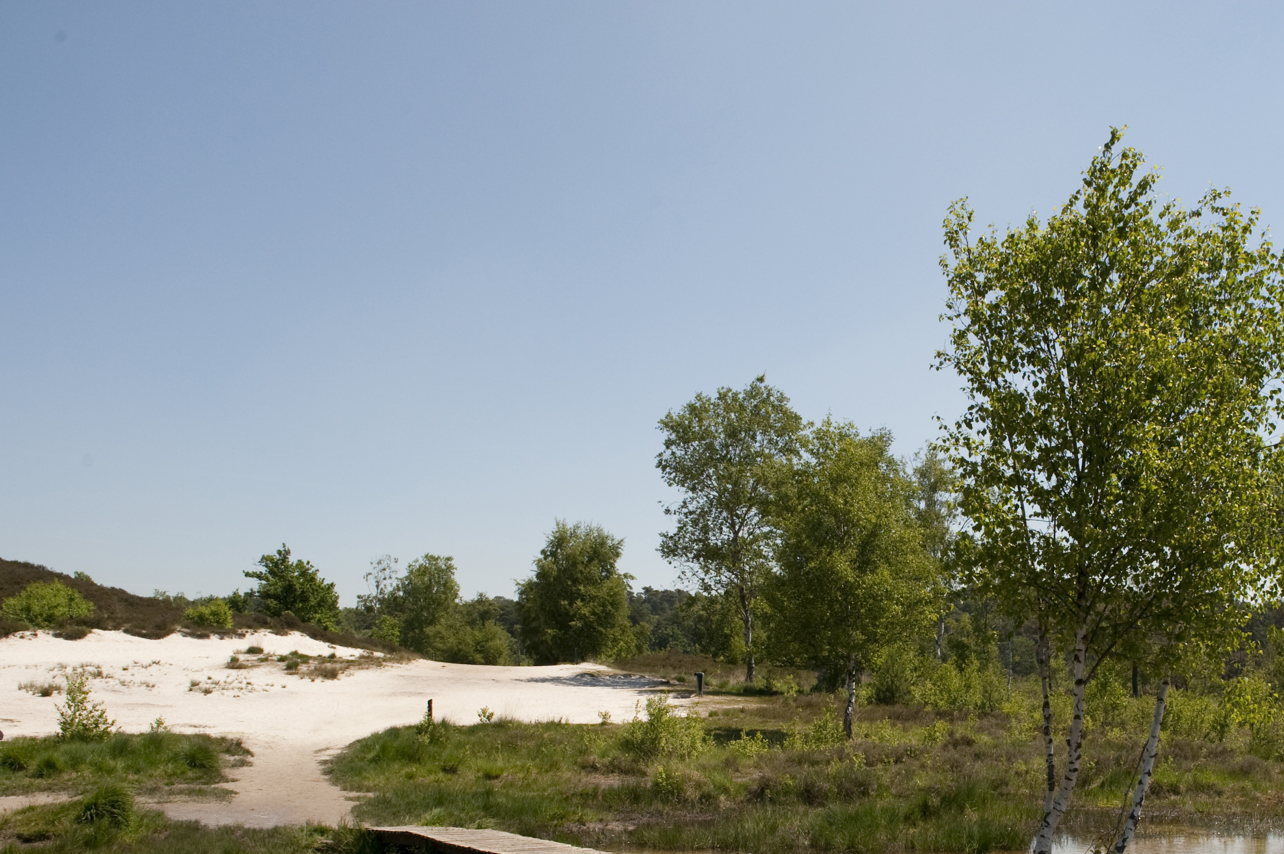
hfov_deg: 50.4
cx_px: 915
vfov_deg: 35.0
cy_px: 651
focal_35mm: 37
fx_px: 1319
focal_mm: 24
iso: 500
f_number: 10
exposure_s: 1/800
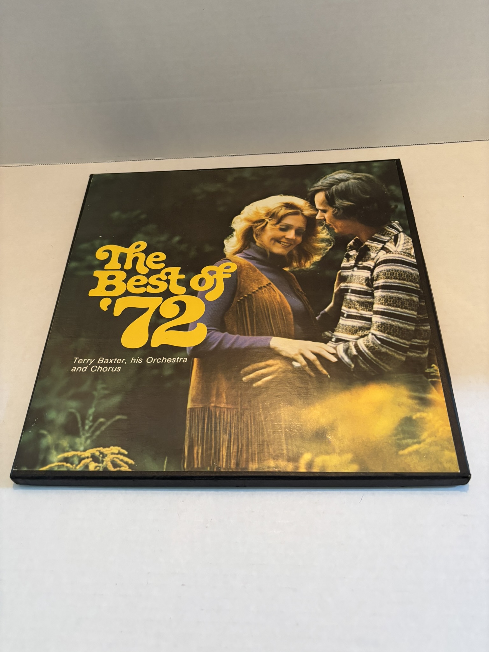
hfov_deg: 53.1
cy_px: 326
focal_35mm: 26
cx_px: 244
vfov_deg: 67.3
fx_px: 490
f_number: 1.6
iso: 400
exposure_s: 1/60
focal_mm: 5.96
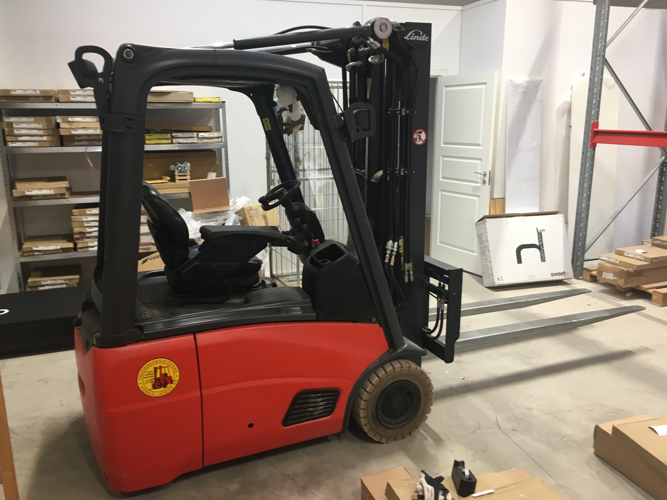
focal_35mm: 29
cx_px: 334
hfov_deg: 61.7
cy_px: 250
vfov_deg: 48.2
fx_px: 559
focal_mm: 4.15
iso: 64
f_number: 2.2
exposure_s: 1/33
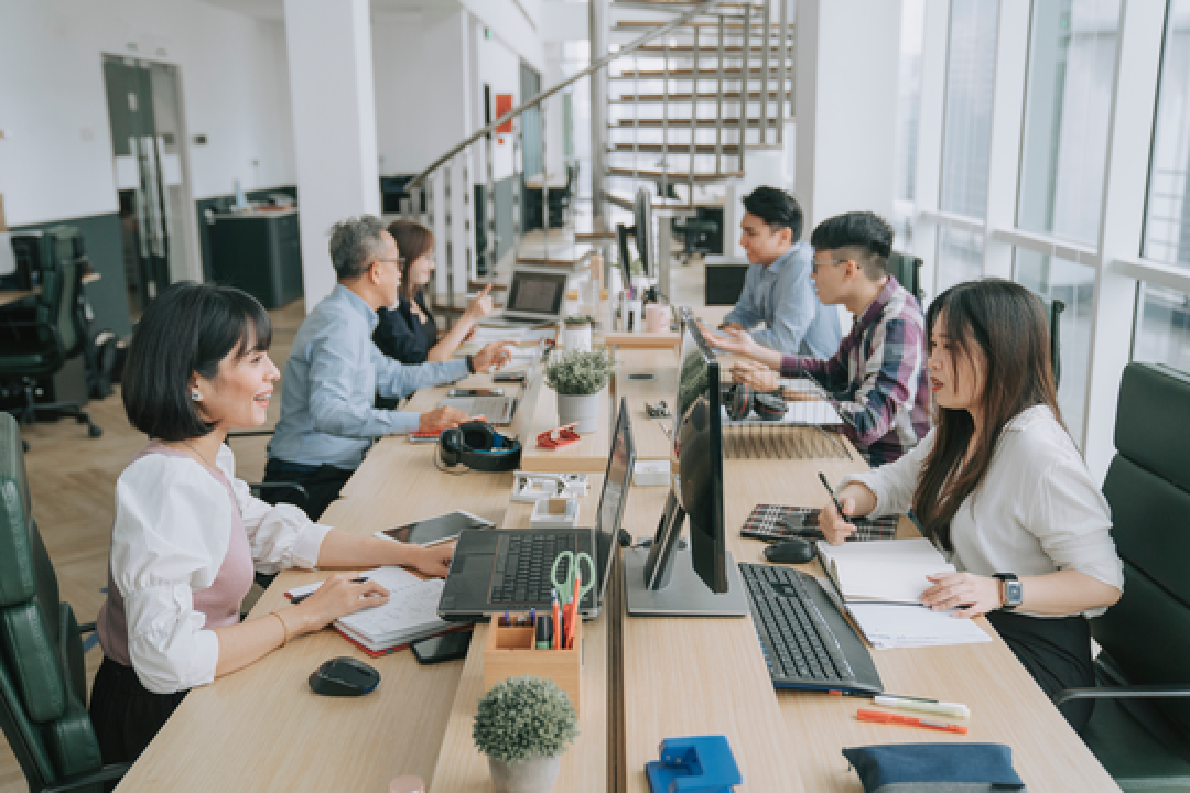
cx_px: 595
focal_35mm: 33
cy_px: 396
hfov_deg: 57.2
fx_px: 1091
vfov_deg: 40.0
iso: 800
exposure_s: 1/125
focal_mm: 33
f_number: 2.8
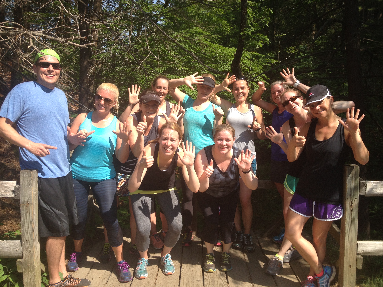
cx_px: 192
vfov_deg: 40.7
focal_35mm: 35
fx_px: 387
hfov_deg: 52.6
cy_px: 144
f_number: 2.4
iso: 50
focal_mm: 4.28
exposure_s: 1/905
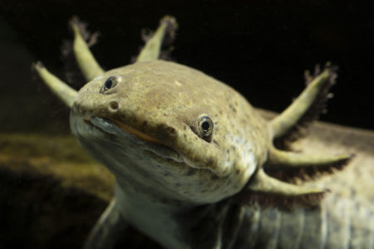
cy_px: 124
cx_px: 187
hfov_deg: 15.2
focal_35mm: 135
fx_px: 1402
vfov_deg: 10.2
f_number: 11
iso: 125
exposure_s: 1/200
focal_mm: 90
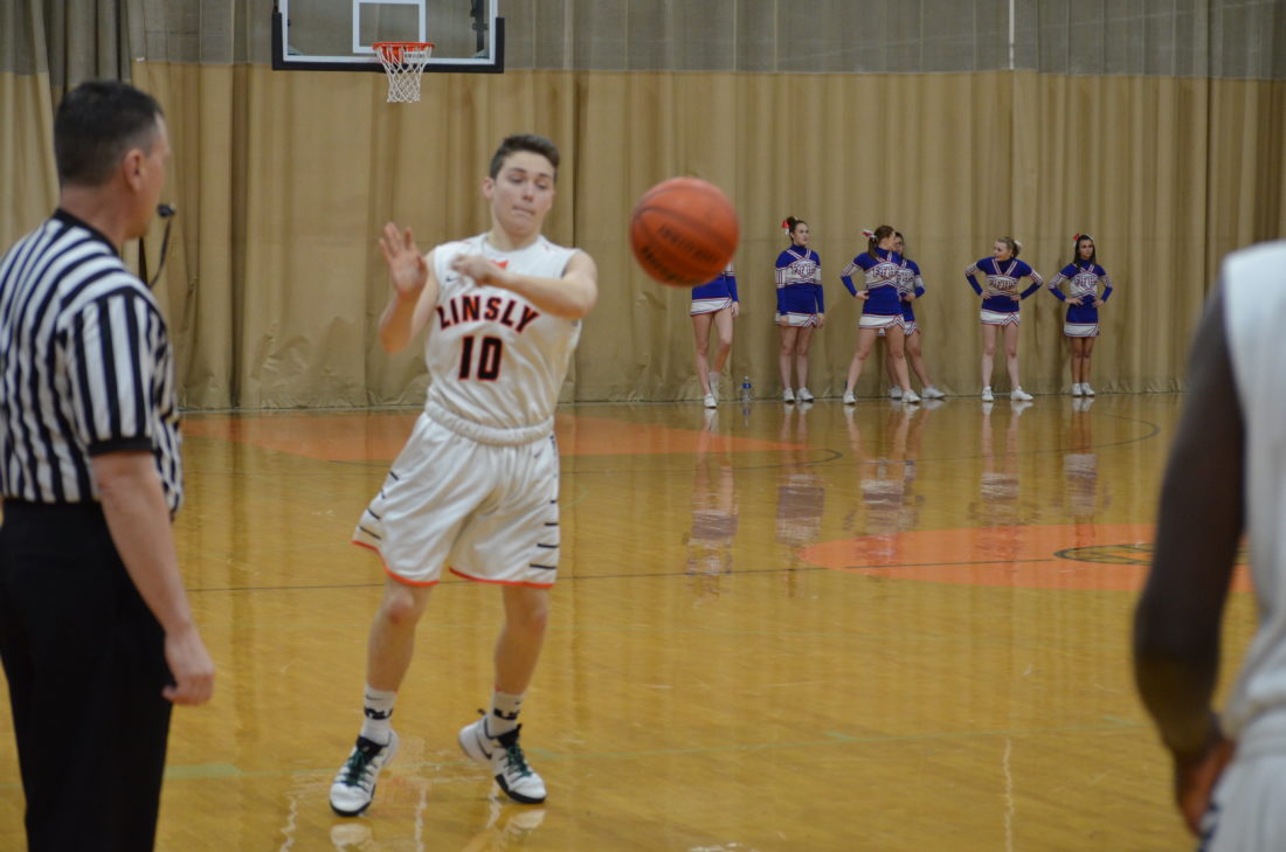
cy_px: 426
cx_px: 643
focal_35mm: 99
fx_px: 3530
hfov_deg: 20.6
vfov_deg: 13.8
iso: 1600
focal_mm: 66
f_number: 4
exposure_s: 1/160
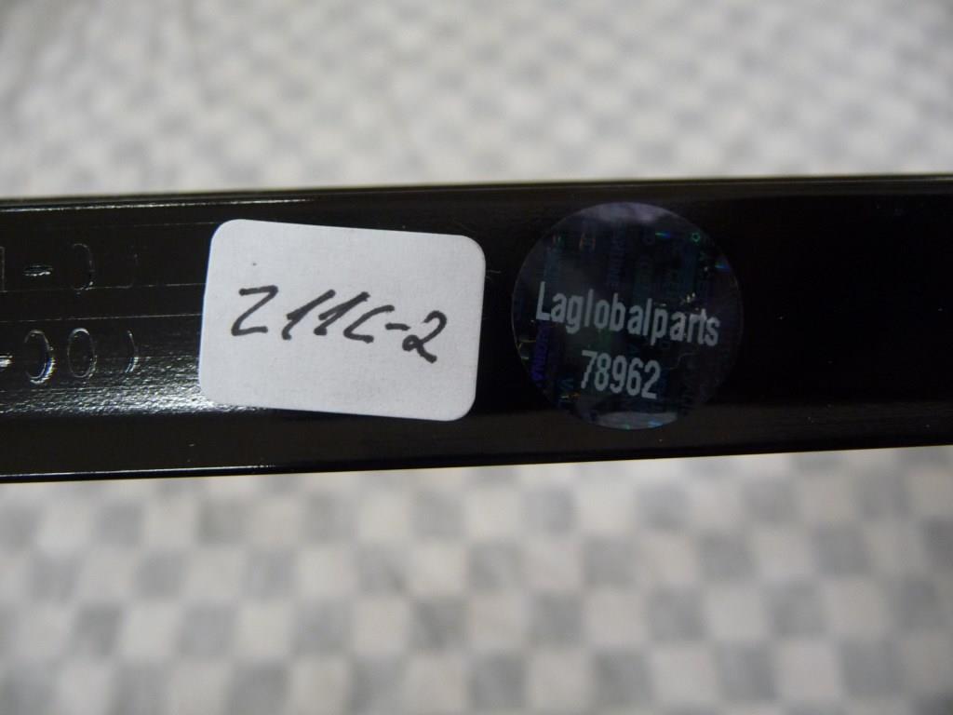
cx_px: 476
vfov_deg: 49.7
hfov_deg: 63.4
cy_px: 358
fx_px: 771
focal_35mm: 28
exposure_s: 1/30
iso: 320
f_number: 3.3
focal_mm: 4.7
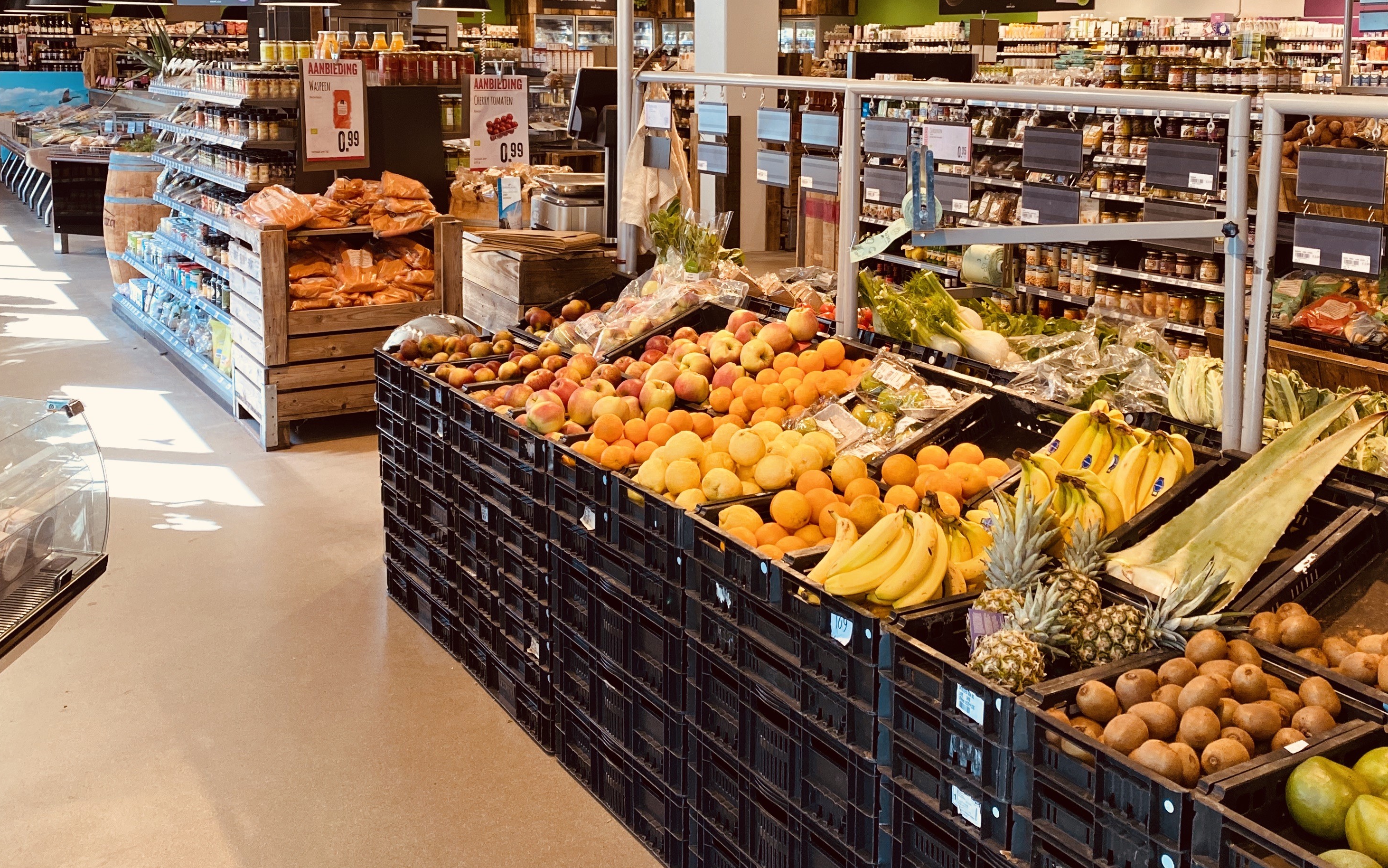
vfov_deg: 33.2
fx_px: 1438
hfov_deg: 51.4
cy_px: 261
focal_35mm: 38
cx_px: 785
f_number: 1.8
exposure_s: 1/121
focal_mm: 4.25
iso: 125
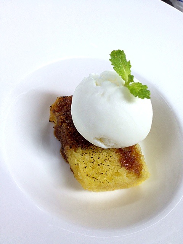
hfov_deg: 40.7
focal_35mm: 35
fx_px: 247
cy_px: 122
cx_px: 92
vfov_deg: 52.6
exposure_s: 1/20
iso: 100
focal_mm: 4.28
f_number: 2.4
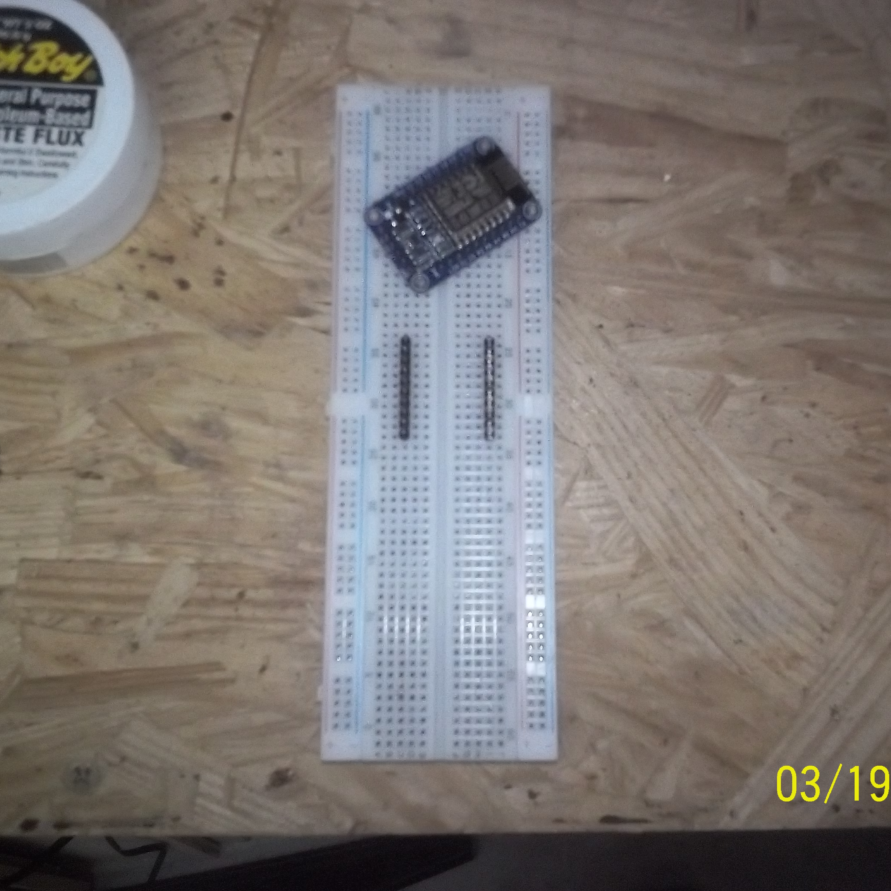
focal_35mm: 45
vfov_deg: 37.6
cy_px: 446
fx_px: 1310
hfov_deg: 37.5
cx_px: 471
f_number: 4.5
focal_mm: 6.3
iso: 1250
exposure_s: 1/100
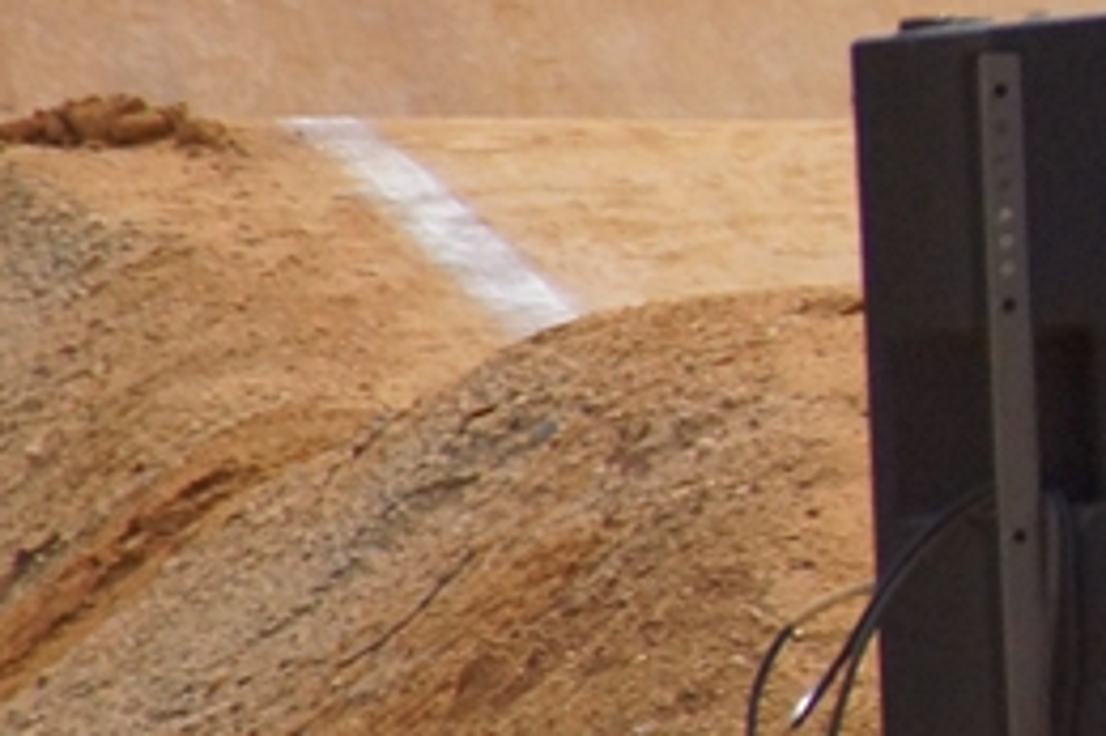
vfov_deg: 0.8
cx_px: 2433
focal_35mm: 1730
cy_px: -179
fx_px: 53114
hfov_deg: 1.2
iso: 800
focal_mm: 250
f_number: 8
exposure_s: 1/2000
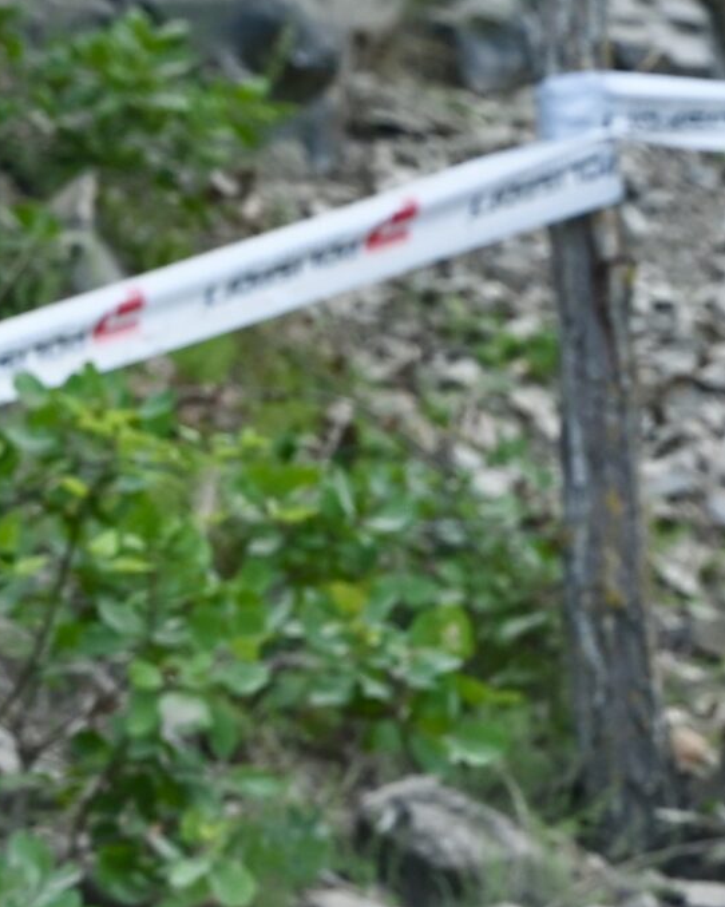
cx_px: 1120
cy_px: 1109
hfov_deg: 4.1
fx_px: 9982
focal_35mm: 372
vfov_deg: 5.2
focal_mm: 105
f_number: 3.5
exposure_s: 1/1000
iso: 160
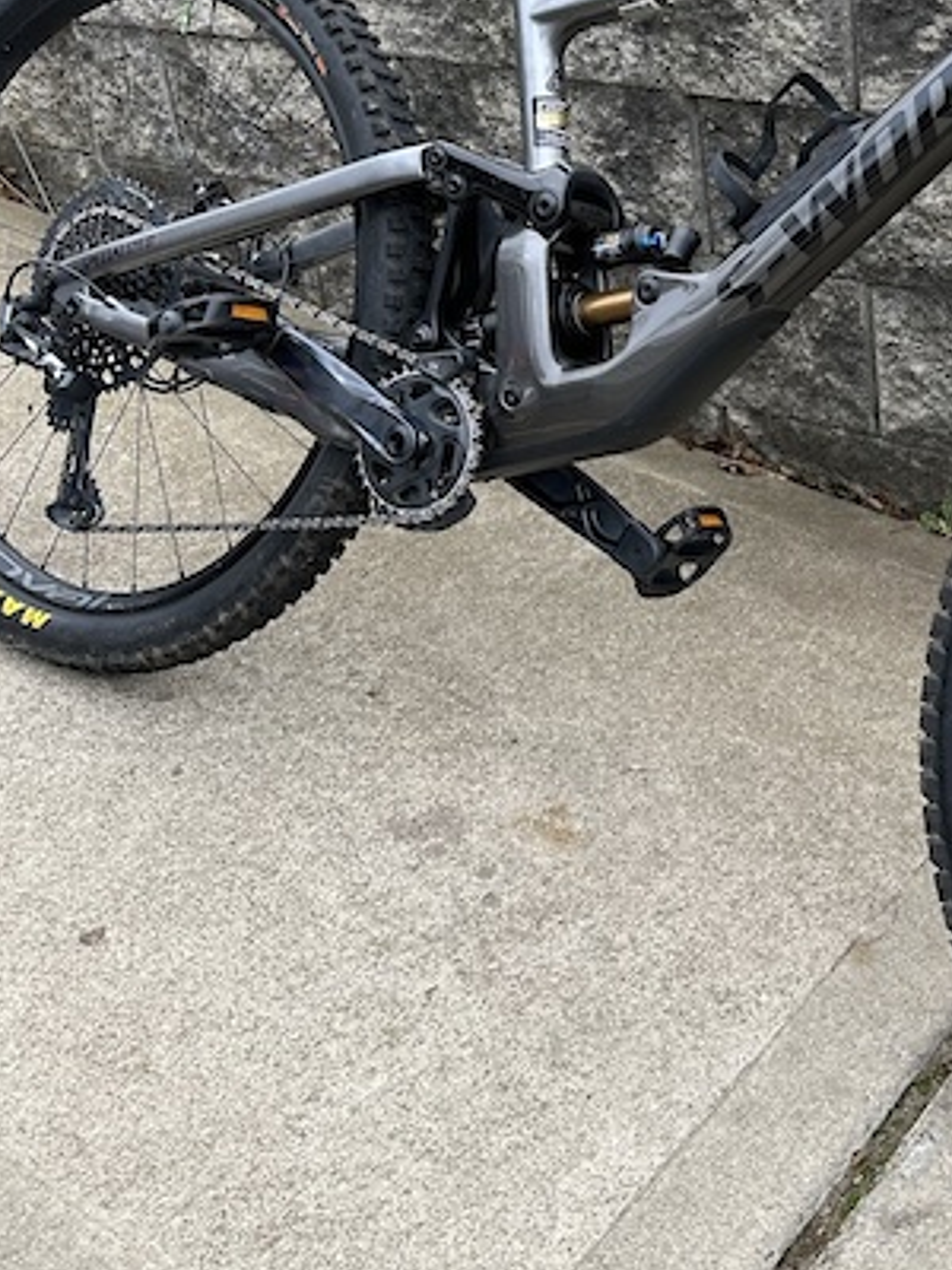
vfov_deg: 39.0
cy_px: 381
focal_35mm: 48
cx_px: 939
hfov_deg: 28.5
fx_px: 1760
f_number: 1.78
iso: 80
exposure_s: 1/373
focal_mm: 6.86
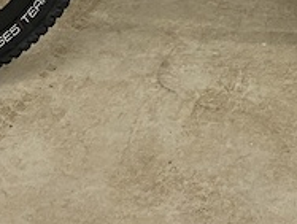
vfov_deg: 12.1
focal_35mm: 111
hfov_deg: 17.6
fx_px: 954
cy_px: -197
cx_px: 227
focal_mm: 4.25
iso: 125
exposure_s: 1/60
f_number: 1.8
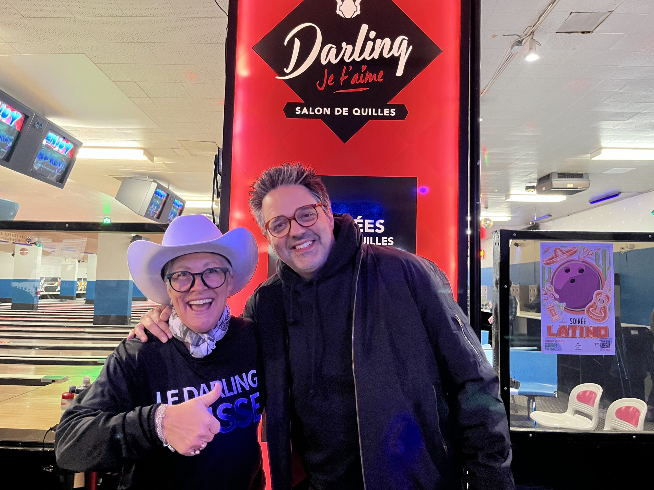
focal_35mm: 26
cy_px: 245
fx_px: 491
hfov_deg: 67.3
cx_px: 327
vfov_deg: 53.1
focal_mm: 5.1
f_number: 1.6
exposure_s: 1/39
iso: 640
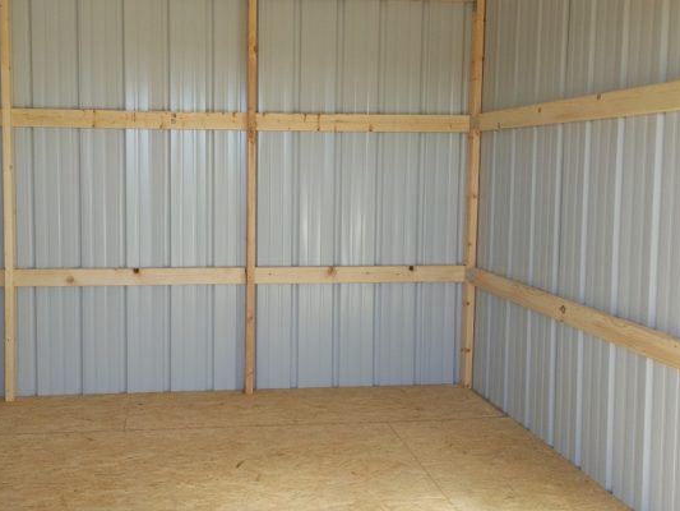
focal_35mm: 36
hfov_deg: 51.1
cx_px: 278
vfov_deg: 39.6
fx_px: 707
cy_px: 225
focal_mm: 4.38
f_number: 1.73
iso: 55
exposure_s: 1/235
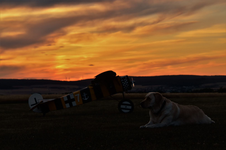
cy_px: 75
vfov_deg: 13.0
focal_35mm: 105
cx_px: 113
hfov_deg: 19.5
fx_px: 659
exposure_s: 1/640
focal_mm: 70
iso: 400
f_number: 6.3
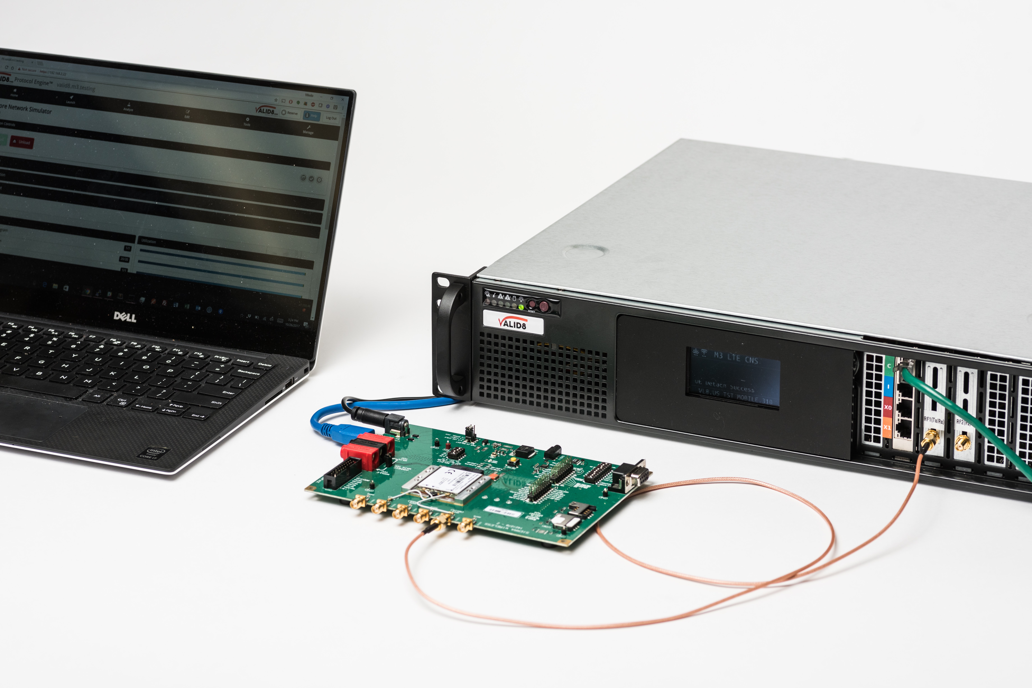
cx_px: 516
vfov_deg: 13.7
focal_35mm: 100
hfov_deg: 20.4
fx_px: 2867
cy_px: 344
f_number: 9
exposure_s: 1/200
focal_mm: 100
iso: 200
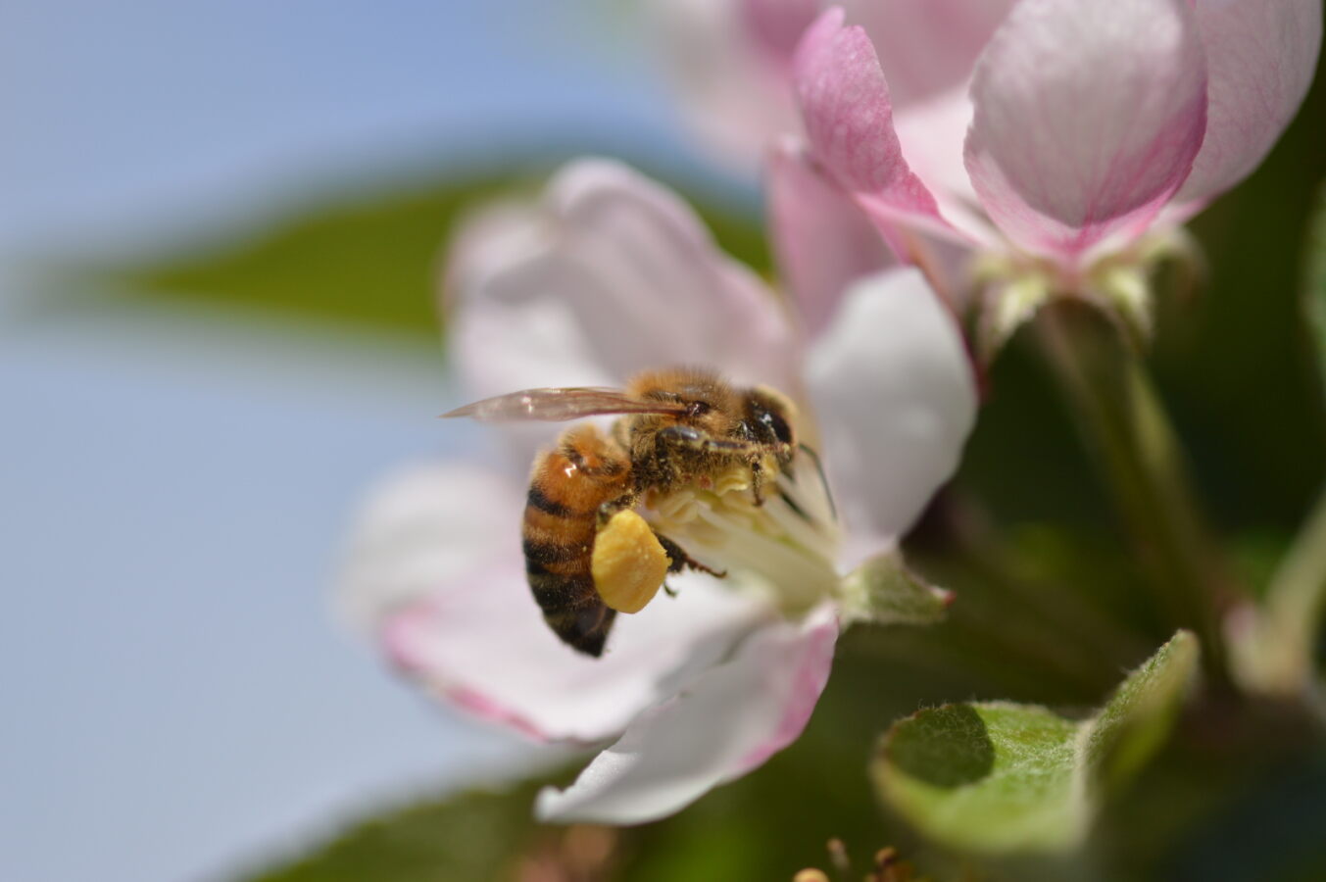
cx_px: 663
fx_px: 5797
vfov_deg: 8.7
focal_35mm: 158
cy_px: 441
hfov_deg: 13.0
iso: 100
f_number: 4.2
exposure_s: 1/1600
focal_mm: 105
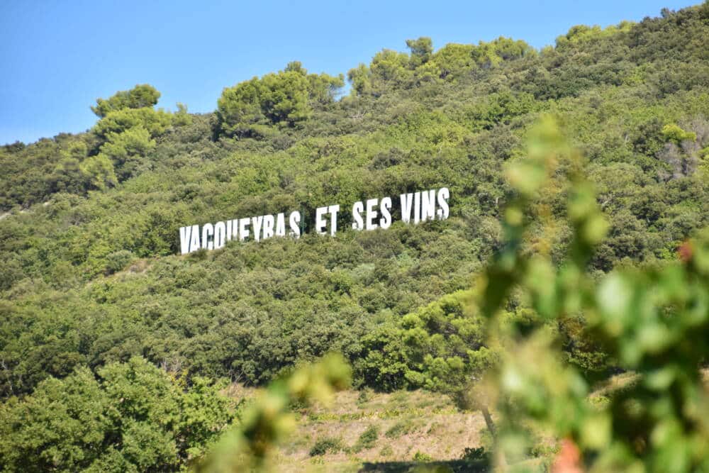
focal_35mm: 232
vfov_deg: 5.9
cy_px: 236
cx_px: 354
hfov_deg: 8.9
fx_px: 4579
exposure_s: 1/2500
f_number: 6
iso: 640
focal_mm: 155
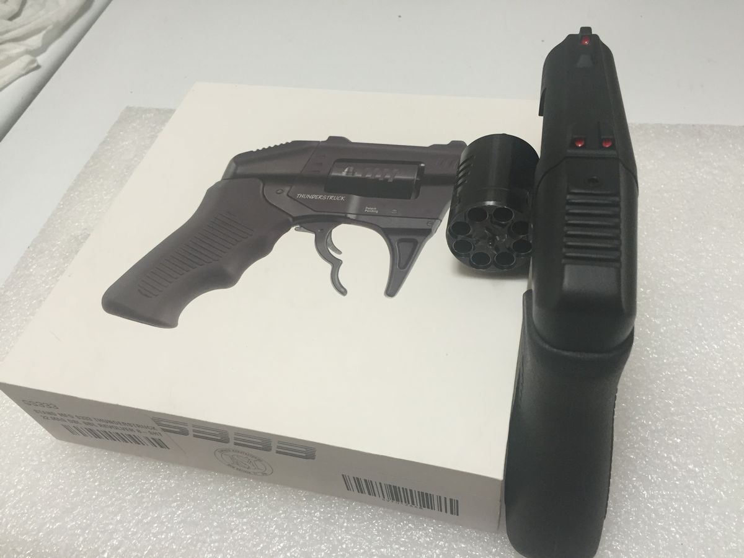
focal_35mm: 29
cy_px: 279
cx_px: 372
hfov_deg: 61.7
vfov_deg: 48.2
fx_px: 623
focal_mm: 4.15
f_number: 2.2
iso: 50
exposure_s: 1/30
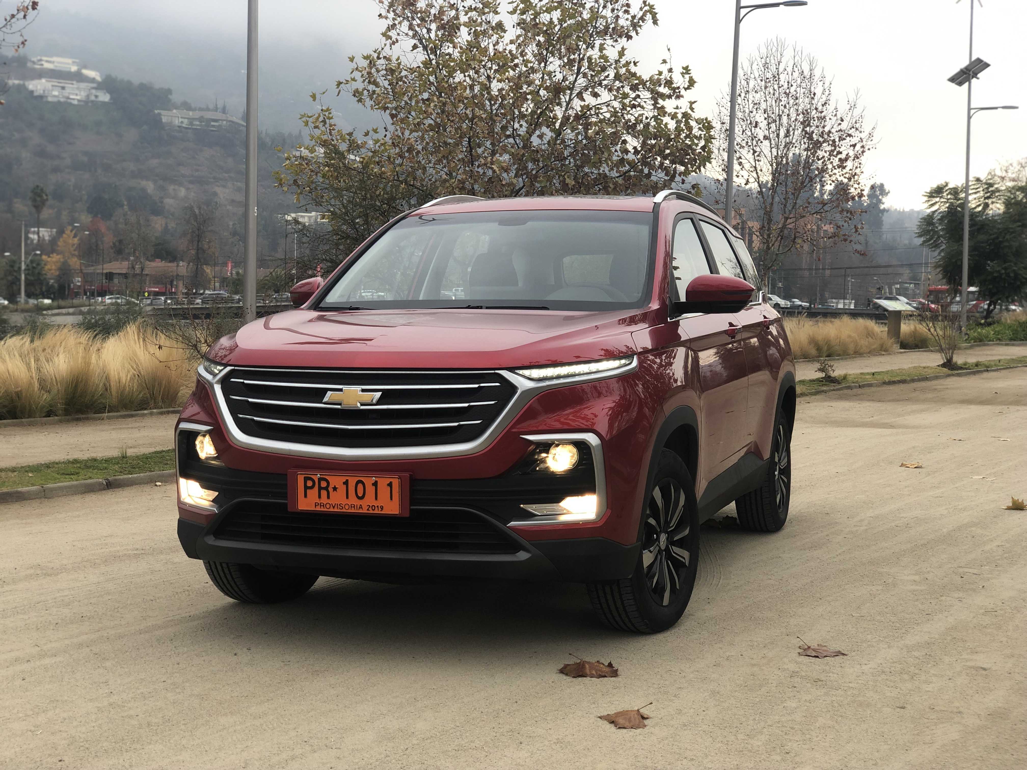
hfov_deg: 36.8
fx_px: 1543
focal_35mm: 52
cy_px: 385
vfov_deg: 28.0
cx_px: 514
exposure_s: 1/60
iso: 16
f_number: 2.4
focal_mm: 6
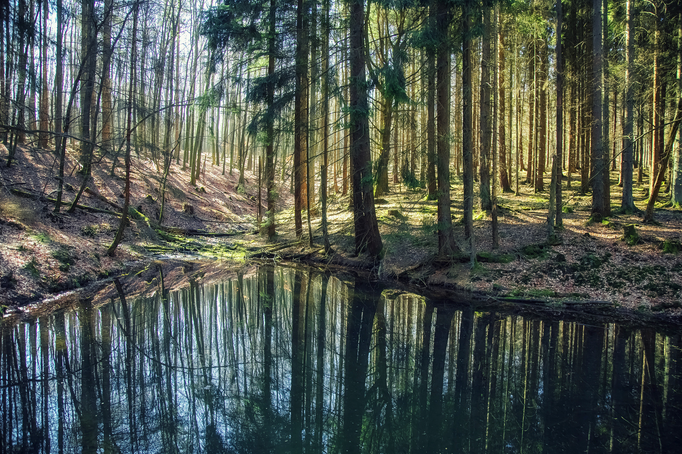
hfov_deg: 71.5
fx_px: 474
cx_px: 353
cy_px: 227
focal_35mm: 25
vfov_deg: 51.3
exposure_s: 1/50
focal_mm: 24
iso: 250
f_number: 4
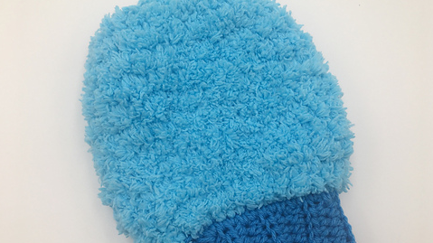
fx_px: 379
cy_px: 141
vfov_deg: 35.5
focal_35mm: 33
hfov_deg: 59.5
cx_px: 222
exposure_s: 1/273
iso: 25
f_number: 2.2
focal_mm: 4.15
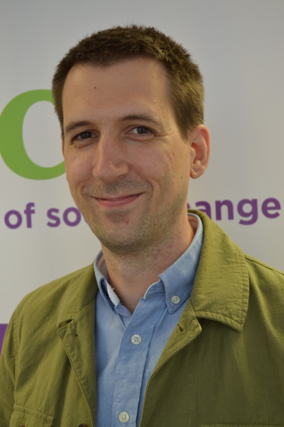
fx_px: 710
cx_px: 142
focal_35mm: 60
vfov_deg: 33.4
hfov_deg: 22.6
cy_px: 214
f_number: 5.3
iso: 400
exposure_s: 1/25
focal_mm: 40
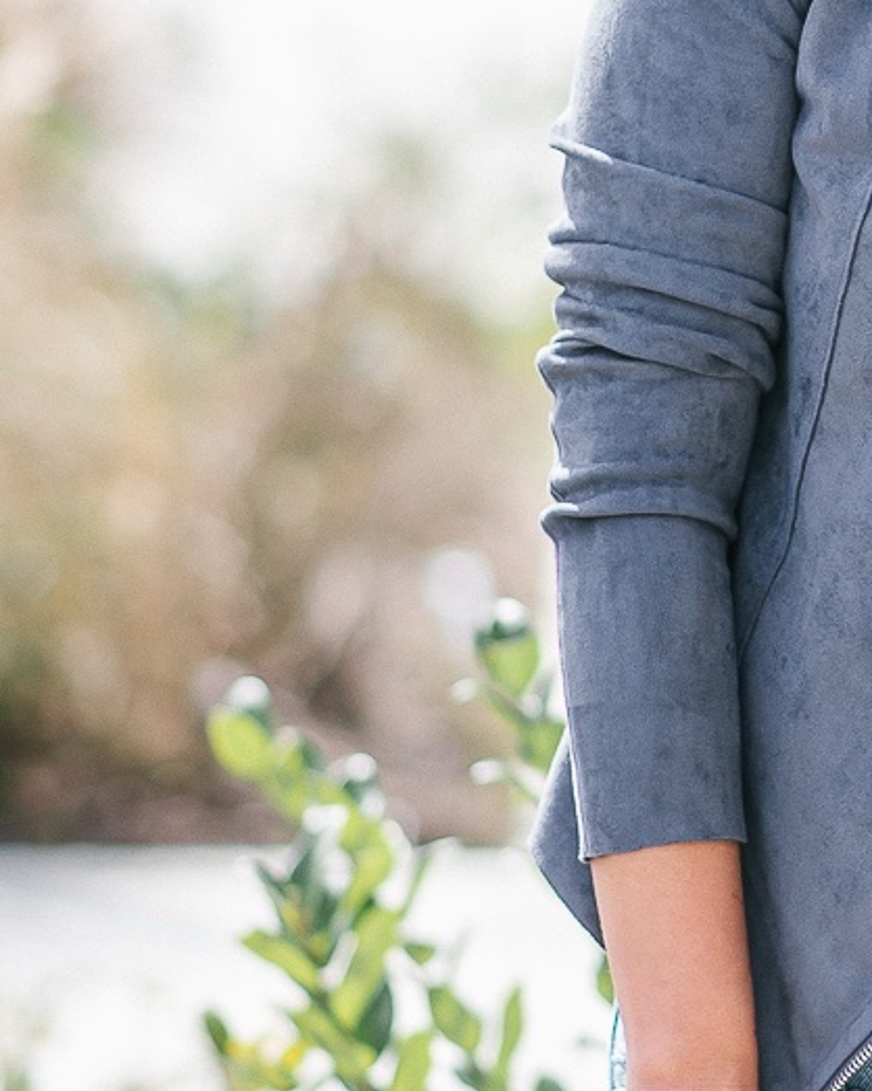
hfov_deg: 5.3
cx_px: 1083
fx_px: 9458
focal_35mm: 293
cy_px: 426
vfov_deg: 6.6
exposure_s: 1/3200
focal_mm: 85
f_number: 2.2
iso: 250
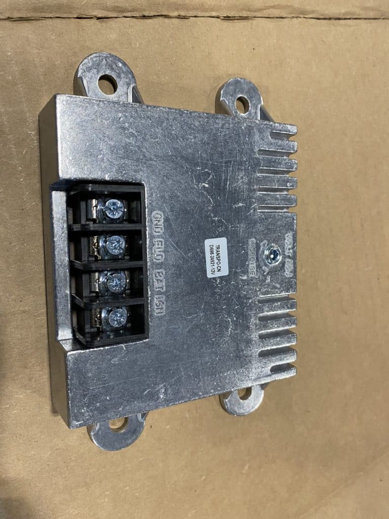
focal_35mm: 26
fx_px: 390
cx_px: 194
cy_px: 260
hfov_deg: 53.1
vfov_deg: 67.3
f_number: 1.8
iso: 160
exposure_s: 1/60
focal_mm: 4.25
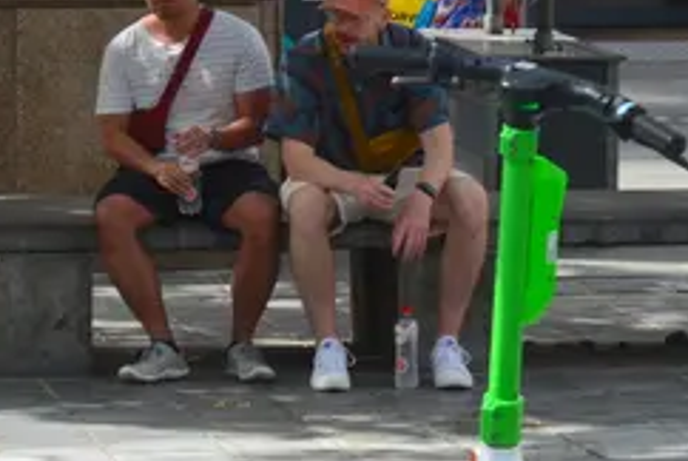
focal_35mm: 233
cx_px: -122
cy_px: -414
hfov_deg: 8.7
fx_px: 4458
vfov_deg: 5.8
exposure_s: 1/80
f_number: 9.5
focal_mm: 45
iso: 100
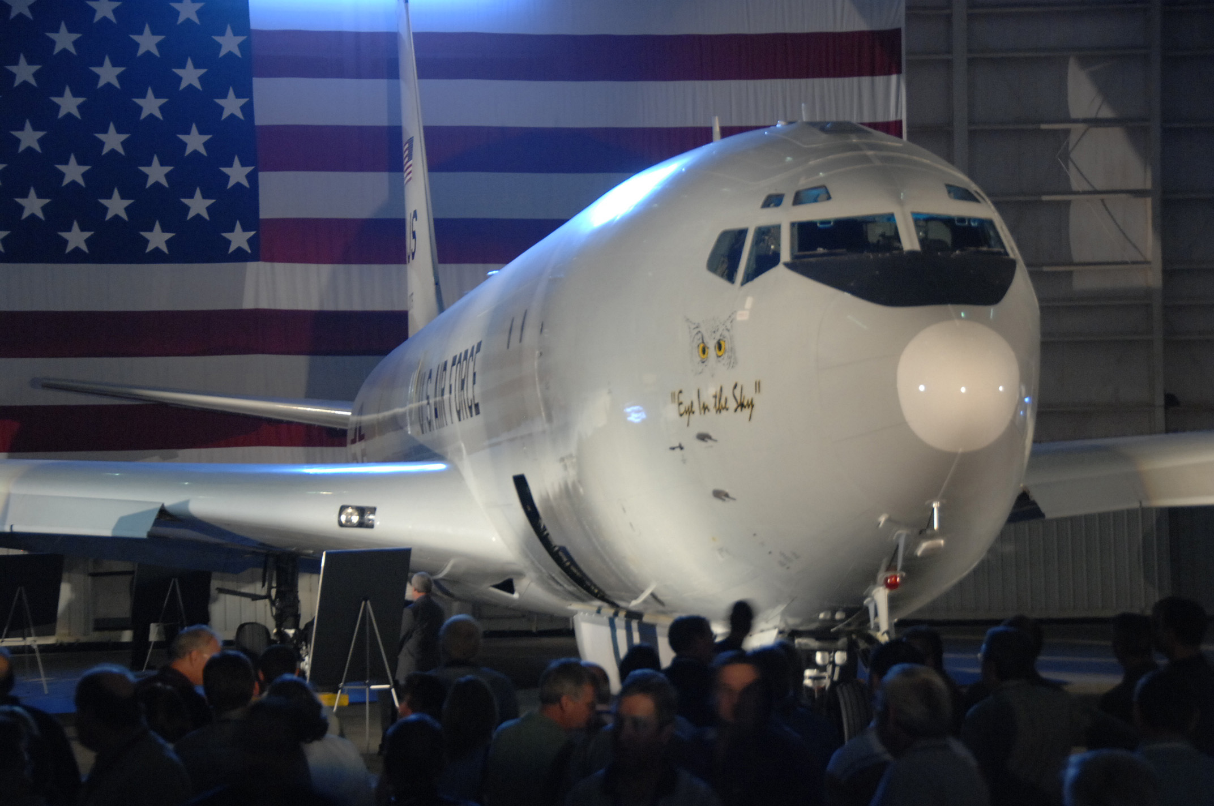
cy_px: 403
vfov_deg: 14.7
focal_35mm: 93
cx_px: 607
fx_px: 3132
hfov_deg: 21.9
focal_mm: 62
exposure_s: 1/13
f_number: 4.8
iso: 800
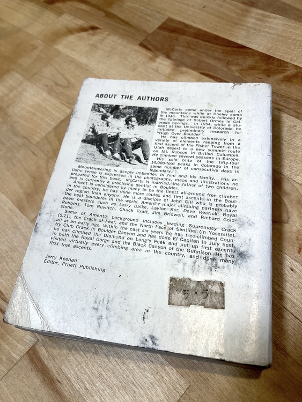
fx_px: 326
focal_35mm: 28
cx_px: 151
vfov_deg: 63.4
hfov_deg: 49.8
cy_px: 201
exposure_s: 1/120
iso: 32
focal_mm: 3.99
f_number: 1.8
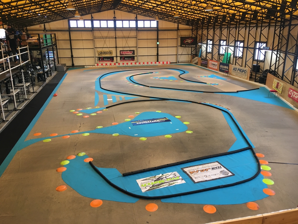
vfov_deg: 48.2
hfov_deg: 61.7
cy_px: 112
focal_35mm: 29
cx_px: 149
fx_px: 250
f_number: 2.2
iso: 32
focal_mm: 4.15
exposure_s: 1/15
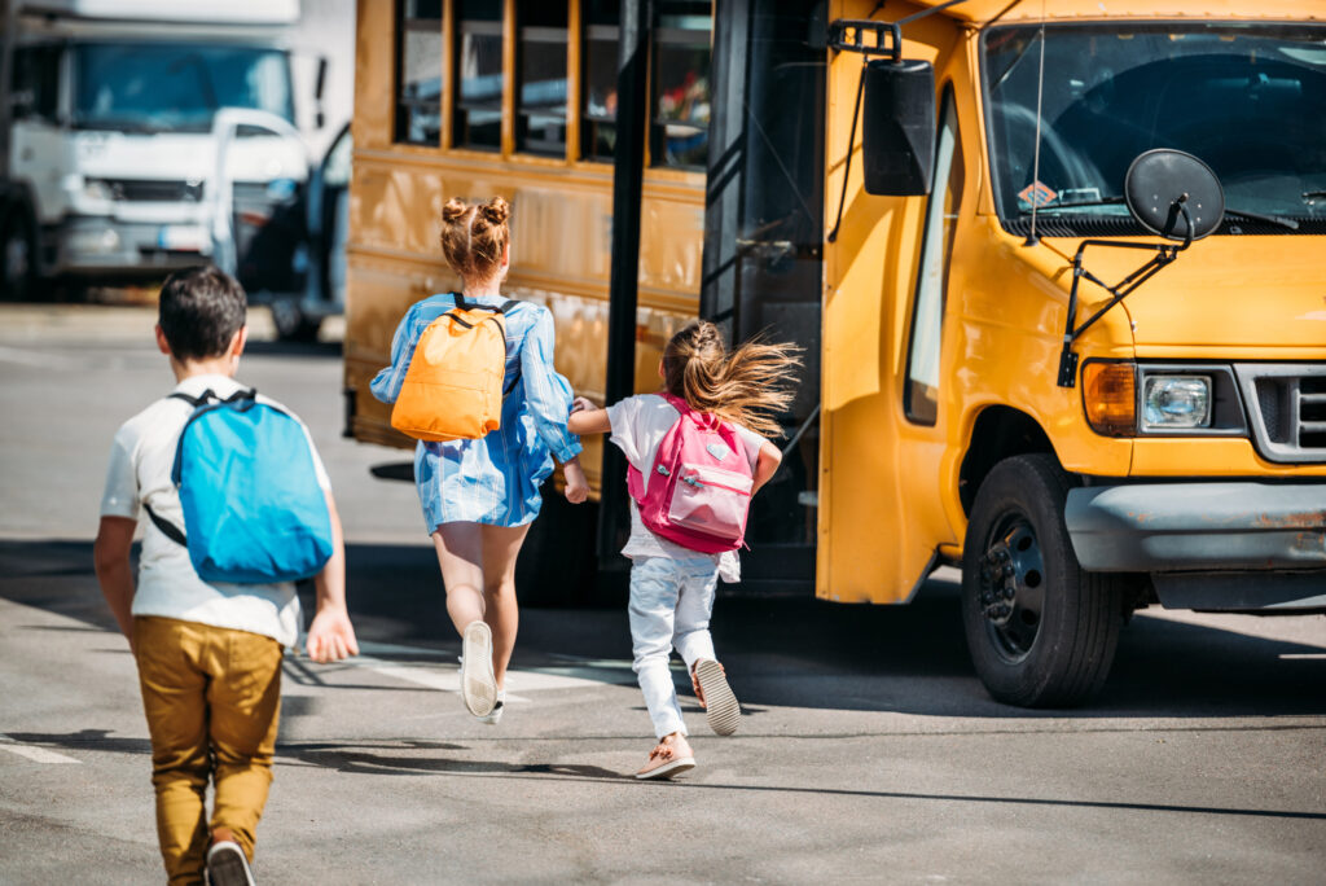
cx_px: 663
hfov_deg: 10.8
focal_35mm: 190
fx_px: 7002
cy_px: 443
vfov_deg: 7.2
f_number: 3.5
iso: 125
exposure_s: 1/1600
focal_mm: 190
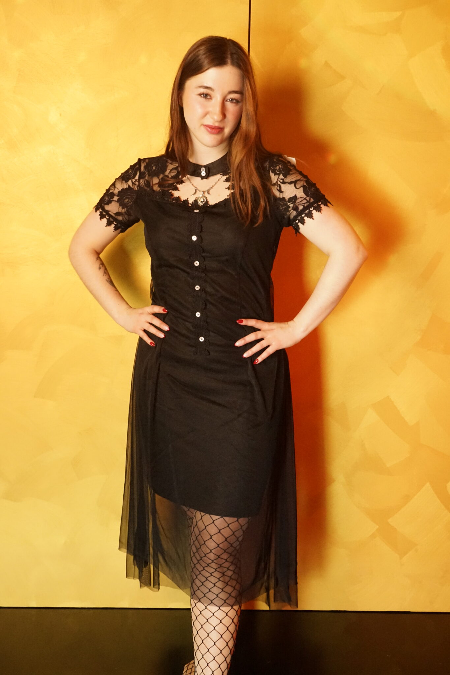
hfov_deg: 36.9
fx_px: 675
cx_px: 225
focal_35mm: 36
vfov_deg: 53.1
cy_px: 338
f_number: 13
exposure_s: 1/8
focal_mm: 36
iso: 6400
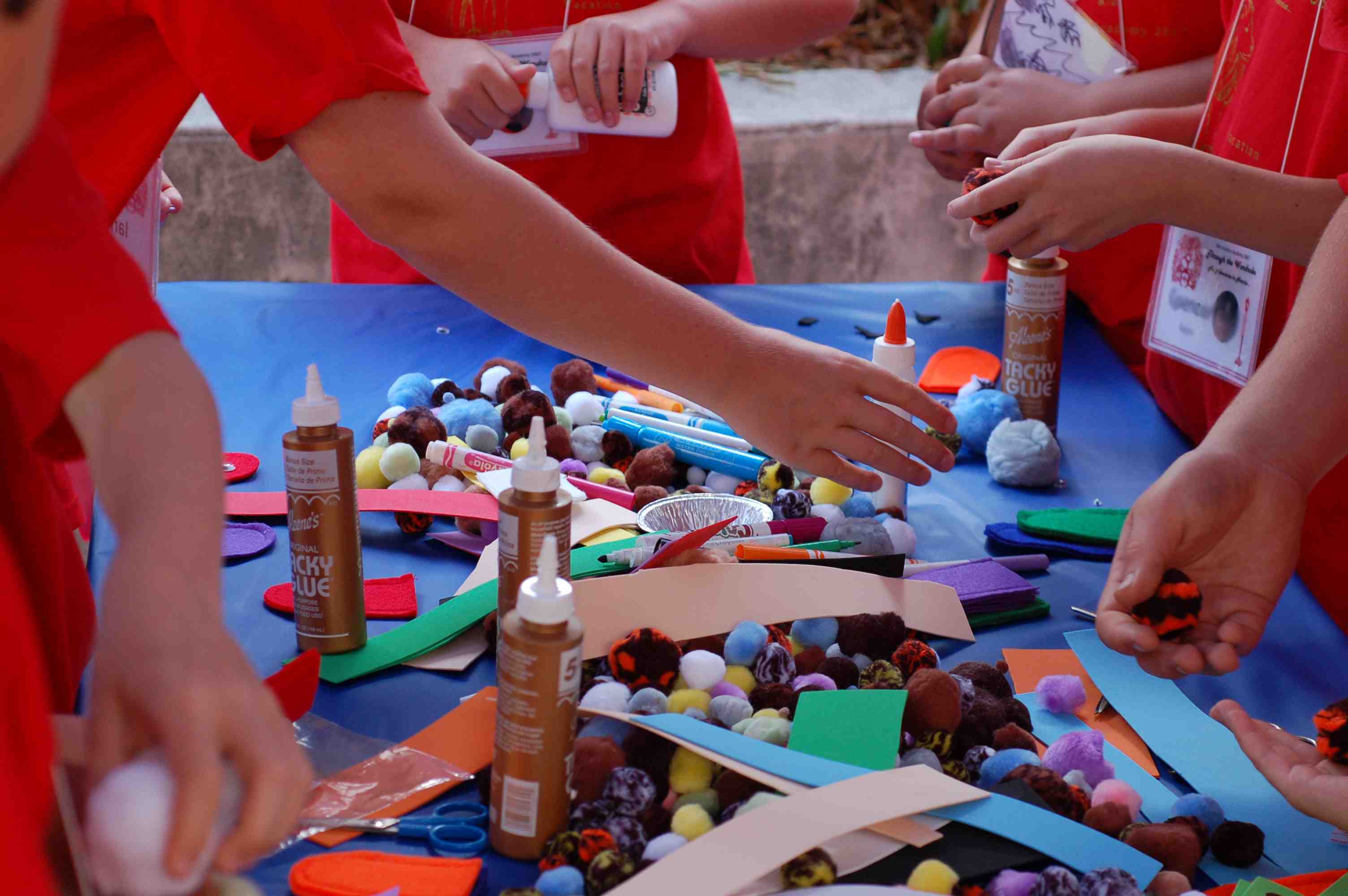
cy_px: 448
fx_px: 3367
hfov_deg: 22.6
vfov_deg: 15.2
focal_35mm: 90
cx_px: 674
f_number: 4
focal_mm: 60
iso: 400
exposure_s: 1/250
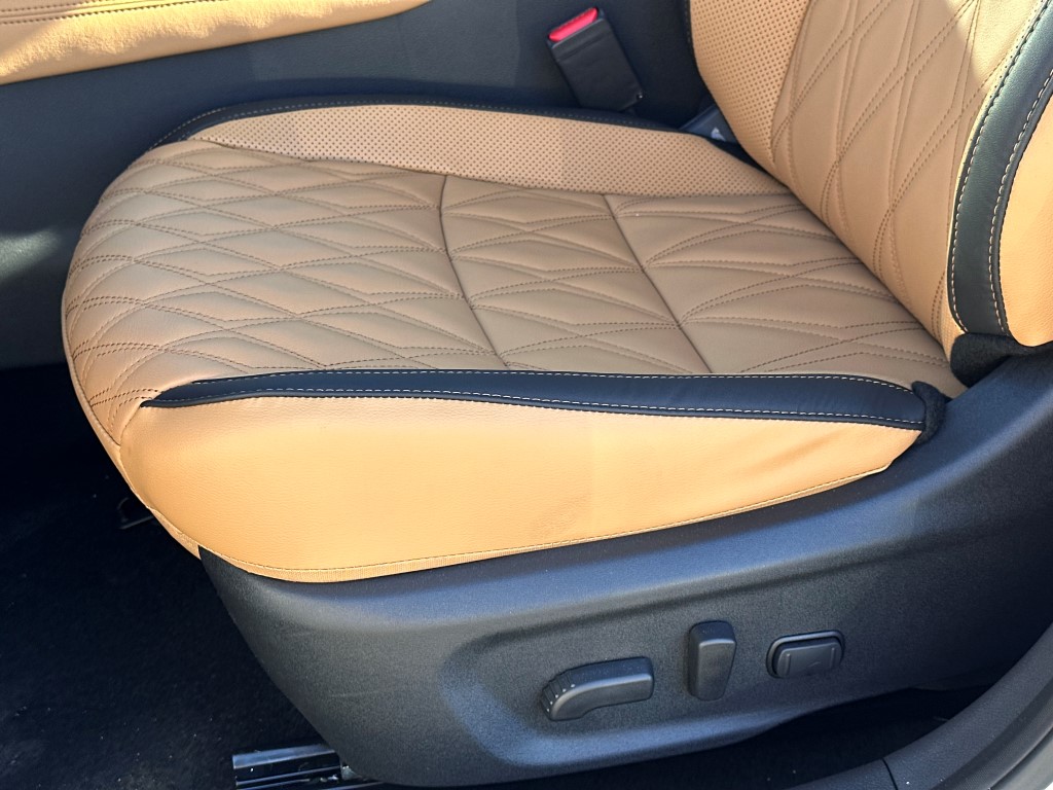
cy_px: 395
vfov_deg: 30.3
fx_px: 1460
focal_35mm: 48
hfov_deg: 39.7
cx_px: 526
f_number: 1.78
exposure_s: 1/222
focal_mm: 6.86
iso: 64
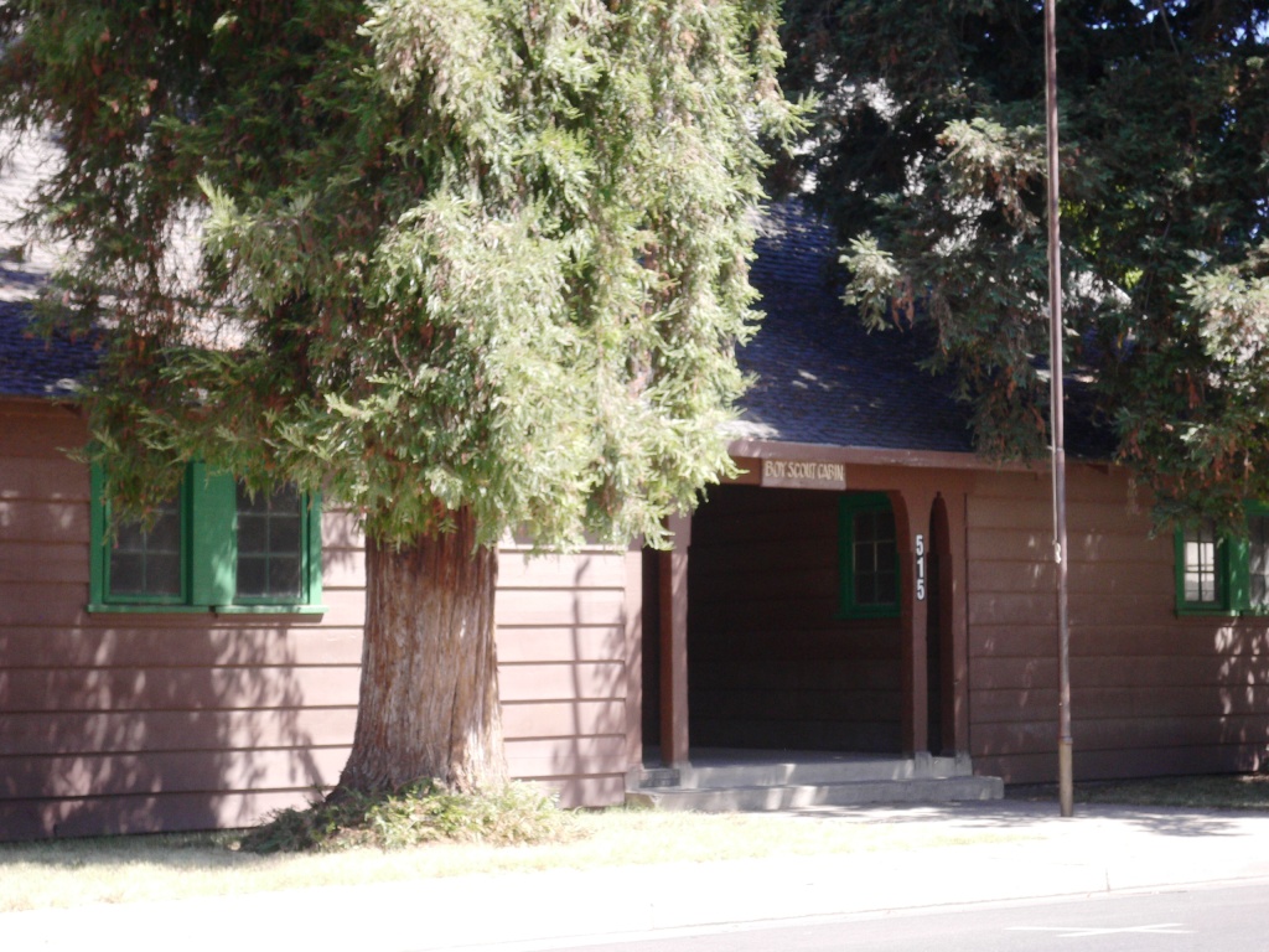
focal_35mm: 74
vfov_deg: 19.9
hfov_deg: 26.3
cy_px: 476
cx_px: 634
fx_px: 2713
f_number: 4.2
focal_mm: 12.3
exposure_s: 1/100
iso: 80
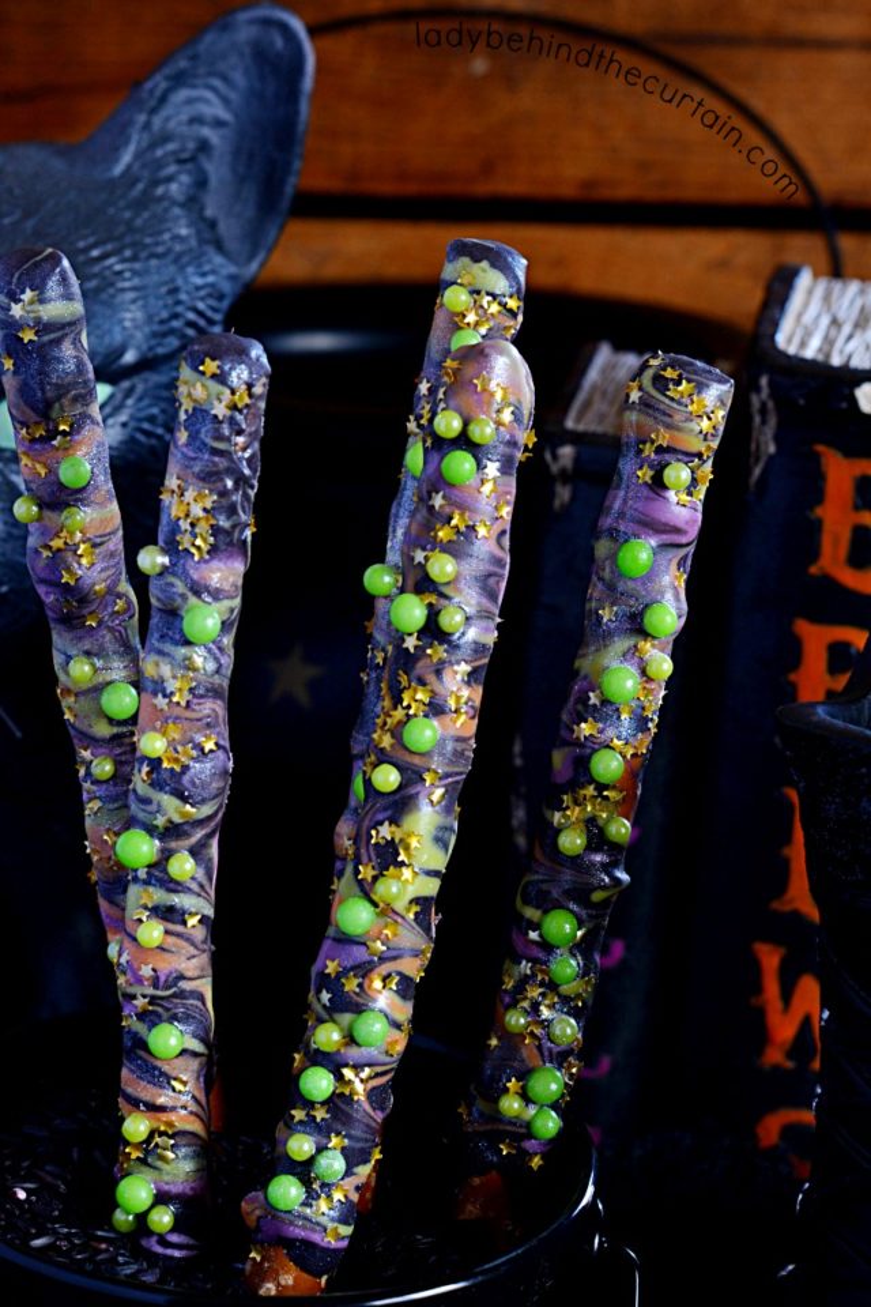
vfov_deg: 27.0
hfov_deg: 18.2
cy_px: 654
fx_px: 2722
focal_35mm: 75
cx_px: 436
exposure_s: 1/1.6
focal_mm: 50
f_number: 10
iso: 100
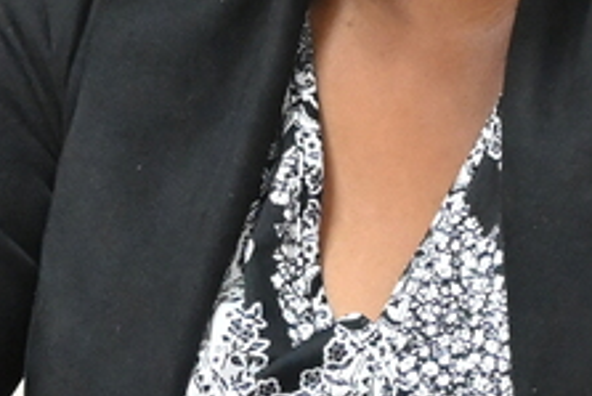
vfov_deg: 6.4
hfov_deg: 9.5
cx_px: 80
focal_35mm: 215
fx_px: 3540
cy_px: 175
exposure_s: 1/60
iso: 3600
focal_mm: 23
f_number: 4.2
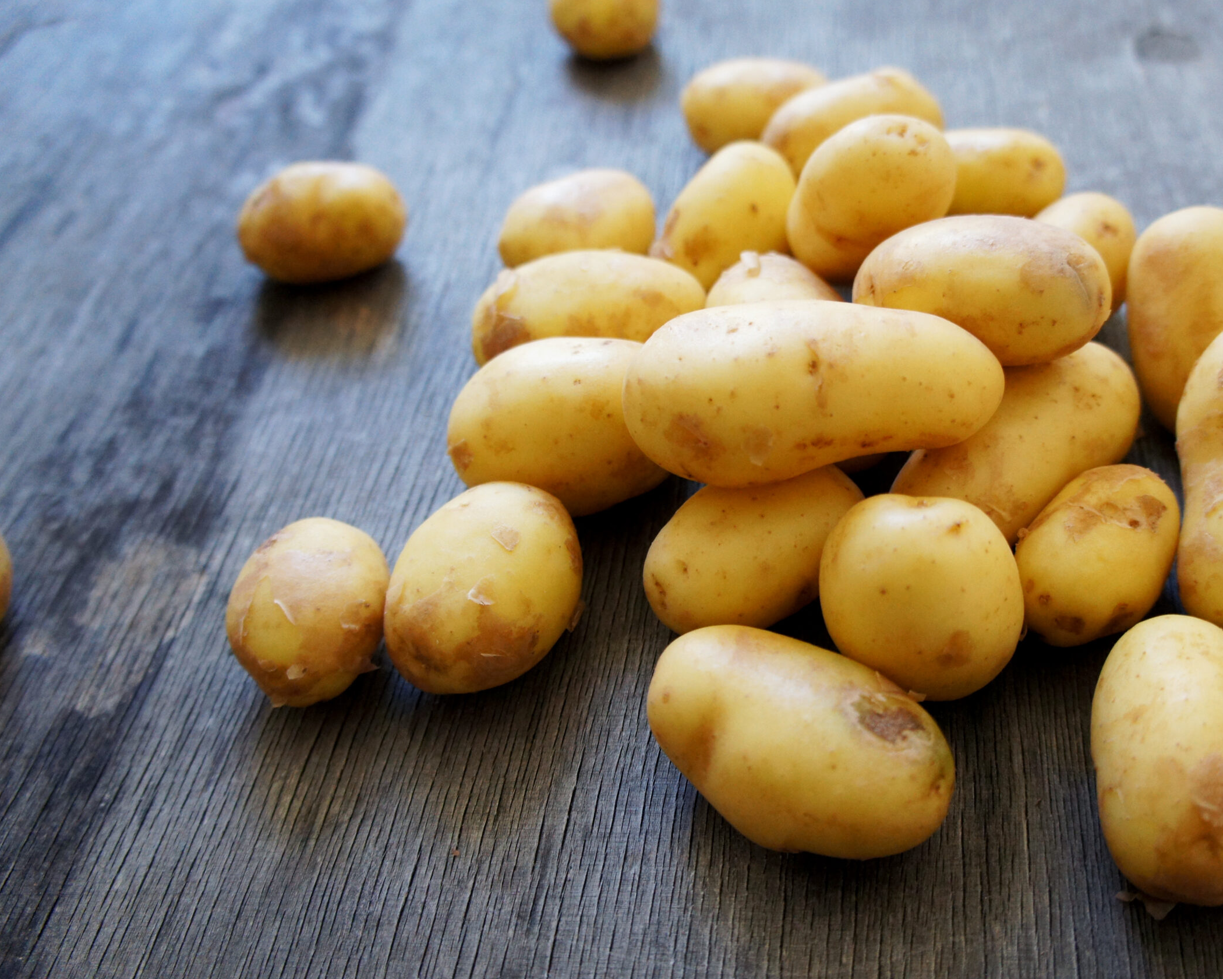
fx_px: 1179
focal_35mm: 33
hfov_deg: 54.4
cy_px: 487
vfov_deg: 45.1
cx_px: 733
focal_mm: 19
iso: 1250
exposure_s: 1/160
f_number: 4
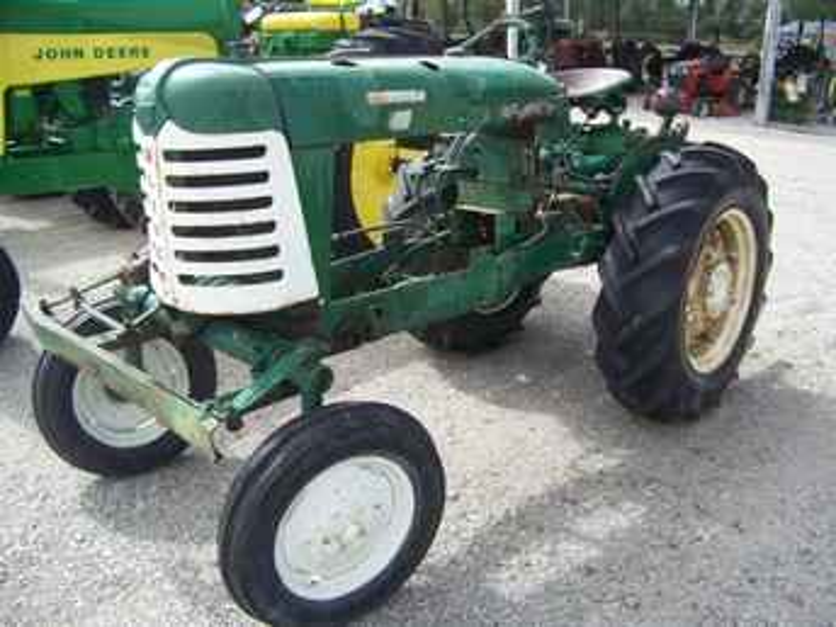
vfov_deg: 39.7
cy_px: 314
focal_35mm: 36
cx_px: 418
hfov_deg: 51.4
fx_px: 869
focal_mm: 5.85
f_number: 2.8
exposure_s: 1/400
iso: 64
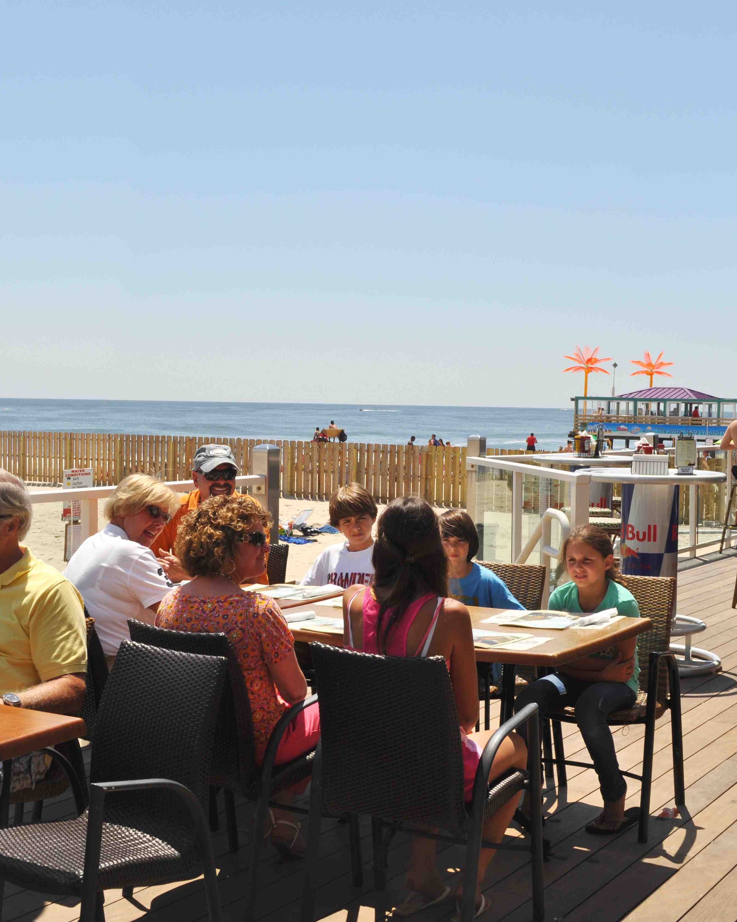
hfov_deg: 32.1
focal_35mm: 47
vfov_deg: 39.5
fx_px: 1281
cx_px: 373
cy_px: 452
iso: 200
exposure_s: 1/320
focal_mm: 26
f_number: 9
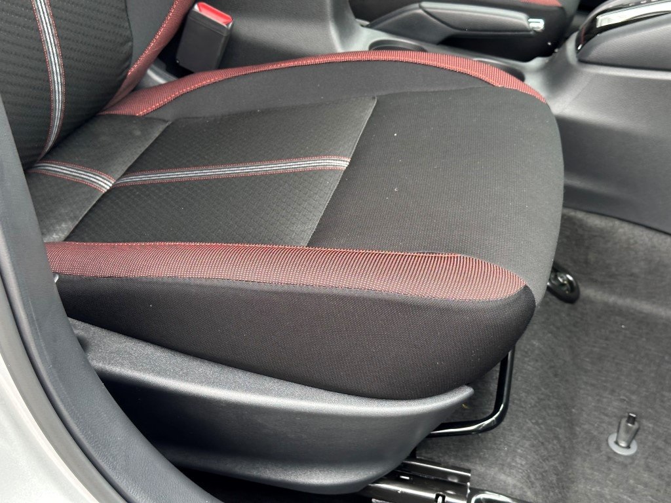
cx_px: 336
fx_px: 930
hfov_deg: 39.7
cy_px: 252
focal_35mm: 48
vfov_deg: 30.3
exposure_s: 1/121
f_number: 1.78
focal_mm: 6.86
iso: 80
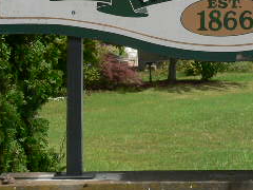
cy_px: -49
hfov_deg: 12.1
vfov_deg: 9.0
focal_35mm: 163
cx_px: 210
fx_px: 1191
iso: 80
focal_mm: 10.2
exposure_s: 1/500
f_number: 4.6
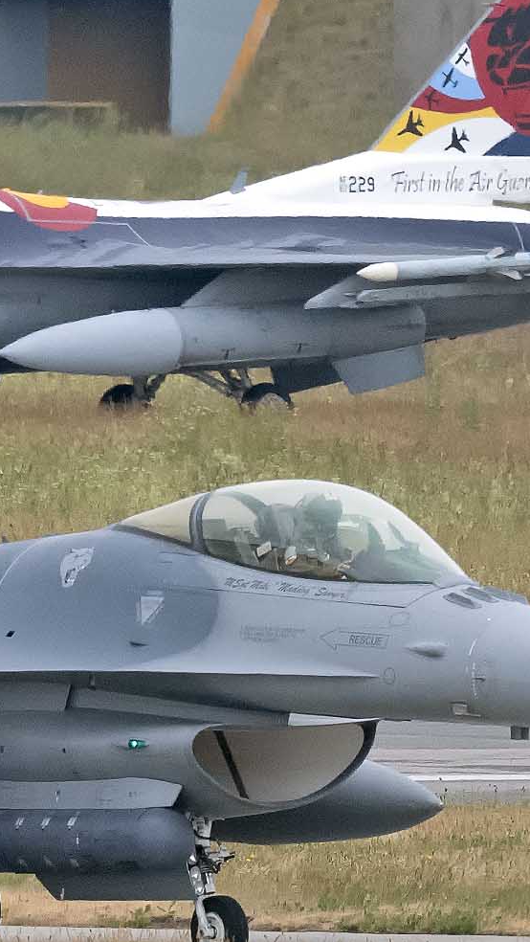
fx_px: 40846
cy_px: 489
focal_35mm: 1636
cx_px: -126
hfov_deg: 0.7
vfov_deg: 1.3
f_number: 6.3
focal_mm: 500
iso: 1250
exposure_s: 1/2000
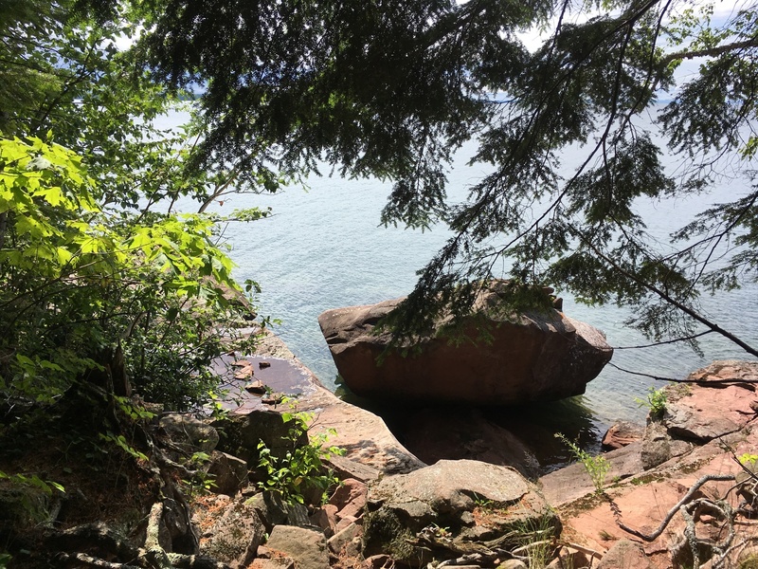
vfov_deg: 48.2
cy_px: 284
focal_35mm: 29
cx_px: 379
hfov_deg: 61.7
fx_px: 635
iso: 25
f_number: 2.2
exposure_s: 1/1425
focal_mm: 4.15
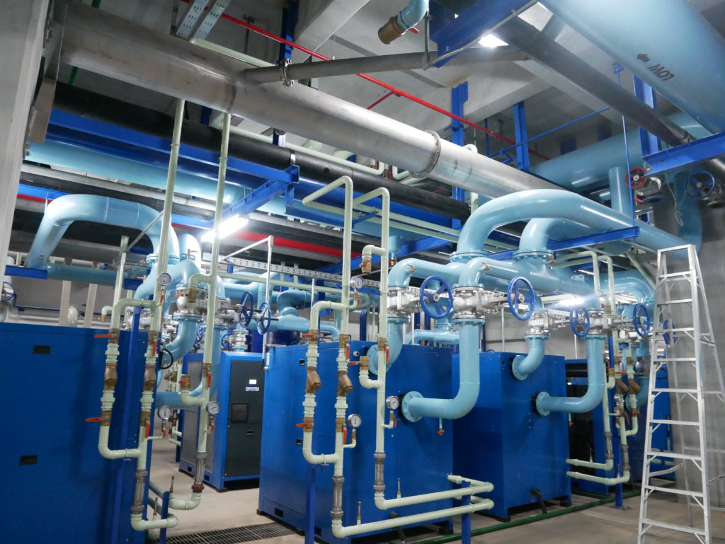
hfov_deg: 71.6
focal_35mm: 24
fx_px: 503
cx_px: 362
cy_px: 272
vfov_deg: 56.9
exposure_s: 1/60
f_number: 3.5
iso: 3200
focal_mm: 12
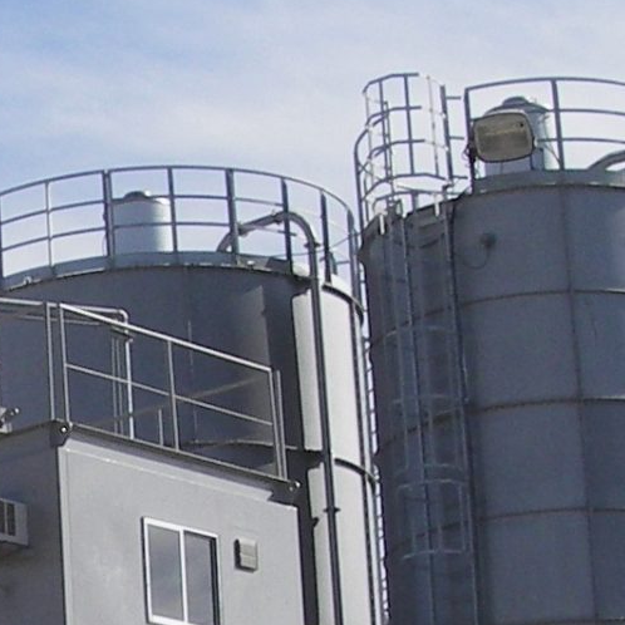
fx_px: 3309
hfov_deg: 10.2
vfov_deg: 10.6
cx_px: -499
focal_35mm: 162
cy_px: 782
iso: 50
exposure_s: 1/250
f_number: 6.6
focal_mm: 6.3
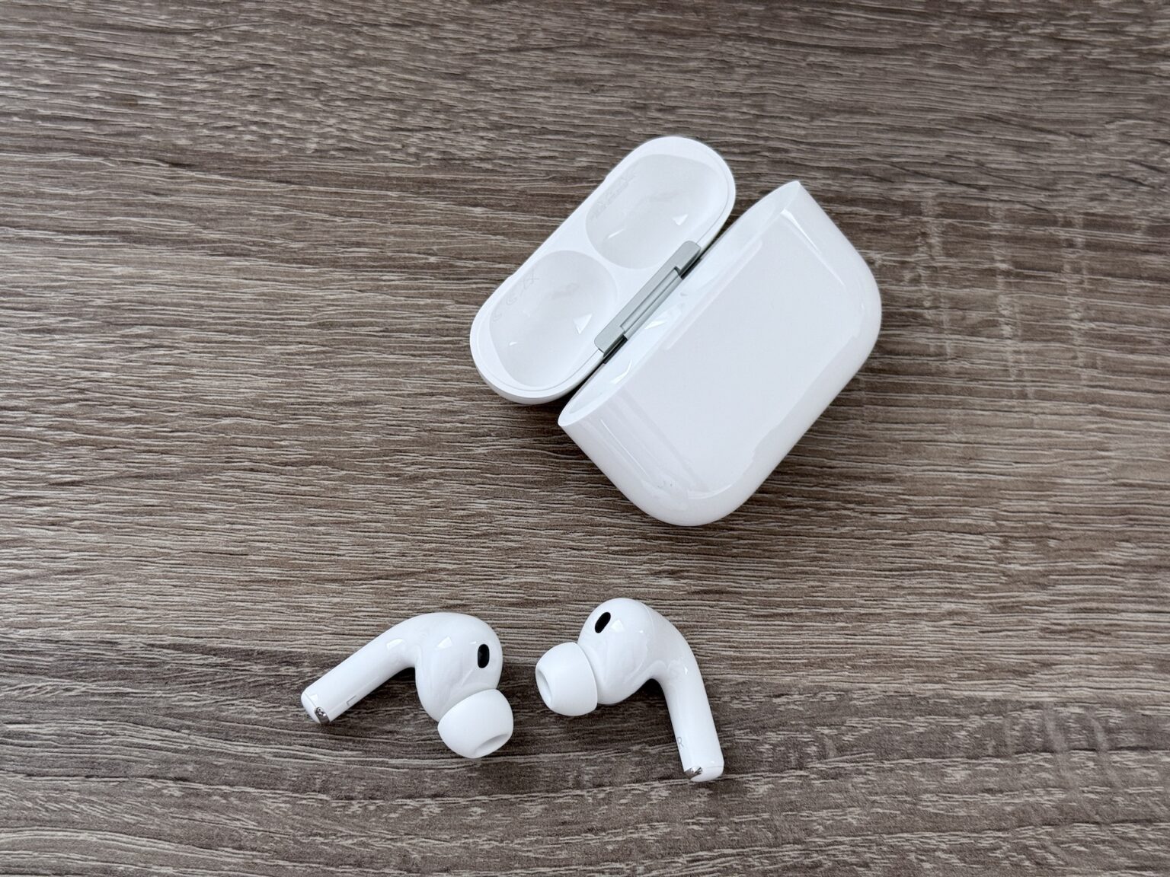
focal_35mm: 48
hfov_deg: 39.7
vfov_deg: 30.3
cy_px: 438
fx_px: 1622
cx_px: 585
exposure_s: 1/60
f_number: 1.78
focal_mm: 6.76
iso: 100
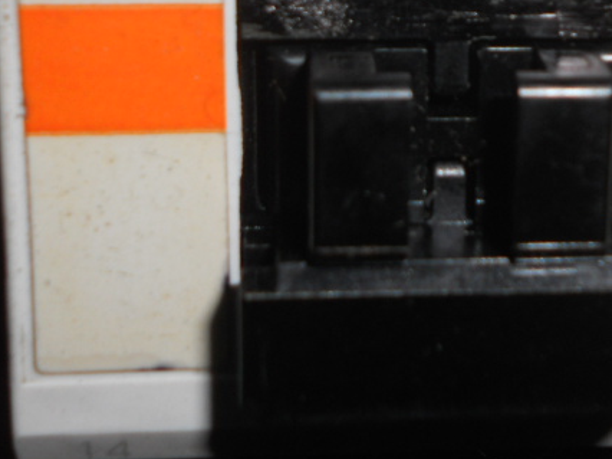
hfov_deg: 25.2
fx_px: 1361
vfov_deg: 18.5
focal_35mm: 77
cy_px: -17
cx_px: 417
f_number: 8.8
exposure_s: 1/25
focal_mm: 5.8
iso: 80
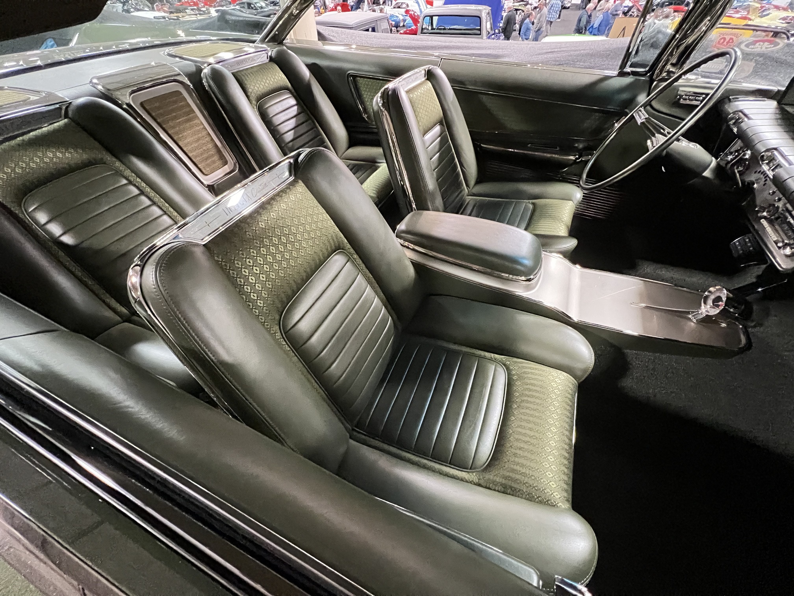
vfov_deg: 89.9
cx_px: 397
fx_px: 298
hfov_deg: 106.2
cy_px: 298
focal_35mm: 13
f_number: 1.8
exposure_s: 1/20
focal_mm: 1.57
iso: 2000
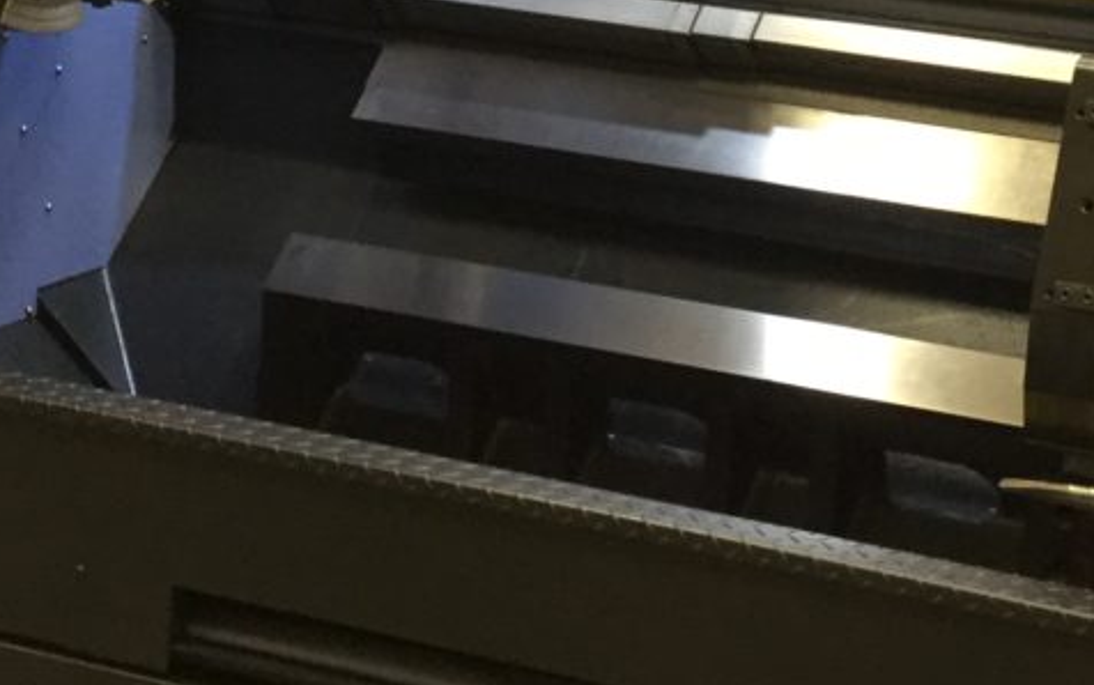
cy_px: -191
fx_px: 3162
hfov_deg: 19.5
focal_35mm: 106
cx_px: 846
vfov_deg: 12.0
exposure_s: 1/30
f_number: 2.4
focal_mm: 3.3
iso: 80
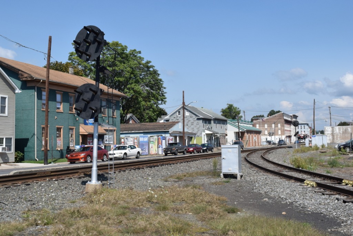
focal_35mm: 42
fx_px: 412
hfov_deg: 46.4
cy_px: 118
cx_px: 176
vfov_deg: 31.9
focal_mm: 28
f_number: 14
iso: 800
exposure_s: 1/800
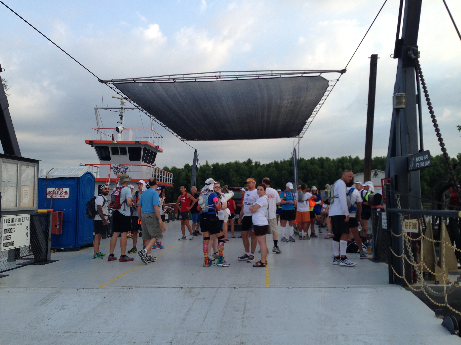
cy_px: 172
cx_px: 230
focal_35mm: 33
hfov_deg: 55.4
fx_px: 439
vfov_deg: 42.9
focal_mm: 4.13
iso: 50
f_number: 2.4
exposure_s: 1/407
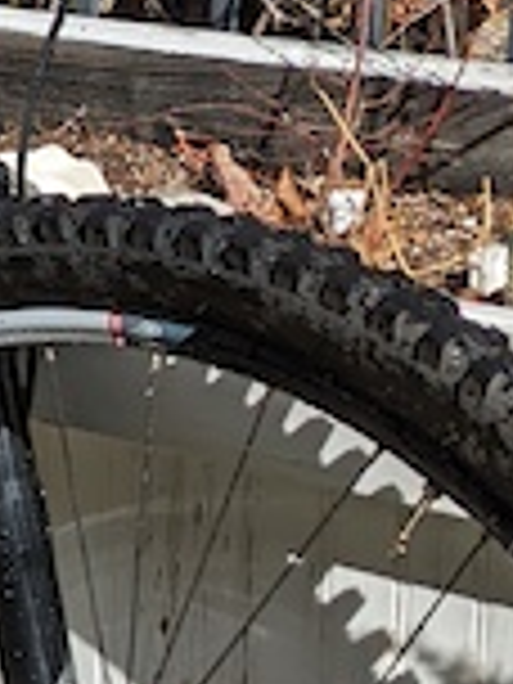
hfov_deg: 10.0
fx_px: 2806
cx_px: -328
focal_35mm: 142
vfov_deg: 13.7
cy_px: 36
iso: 51
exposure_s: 1/4695
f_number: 1.73
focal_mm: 4.38
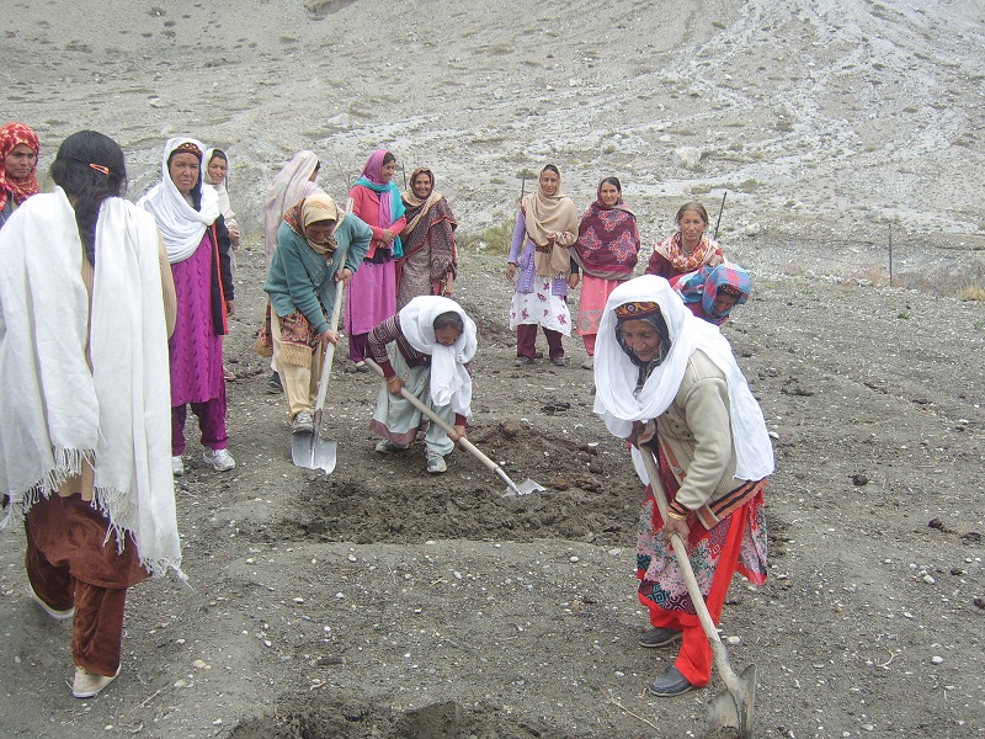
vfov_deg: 45.4
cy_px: 370
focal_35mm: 31
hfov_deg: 58.4
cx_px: 492
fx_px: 882
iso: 50
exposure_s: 1/136
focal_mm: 8.13
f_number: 4
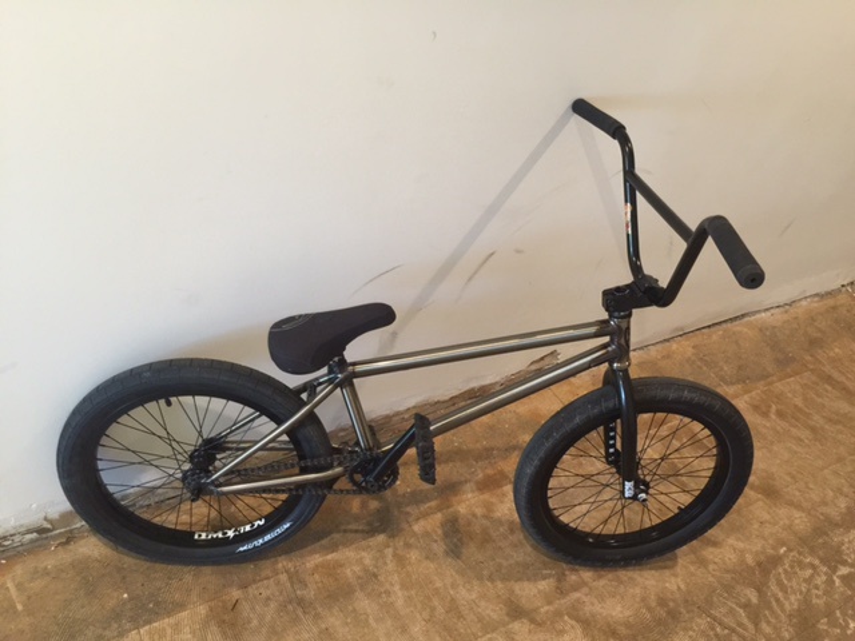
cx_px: 428
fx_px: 716
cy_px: 320
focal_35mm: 29
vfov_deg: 48.2
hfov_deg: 61.7
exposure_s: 1/15
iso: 125
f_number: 2.2
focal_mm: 4.15
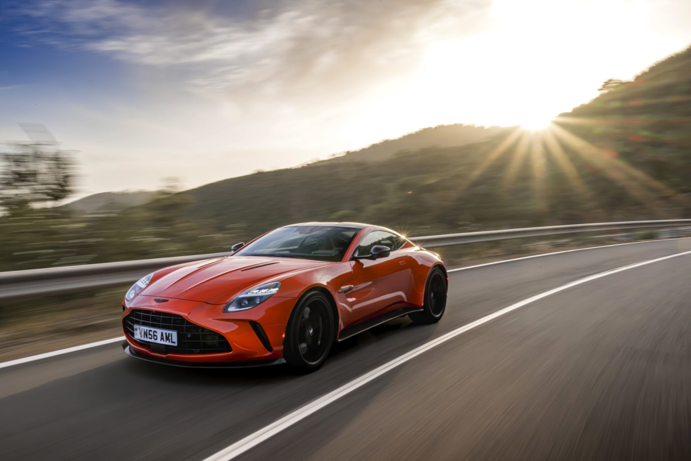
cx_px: 346
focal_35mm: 29
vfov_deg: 45.0
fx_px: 557
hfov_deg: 63.7
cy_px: 230
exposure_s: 1/13
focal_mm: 29
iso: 500
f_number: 22
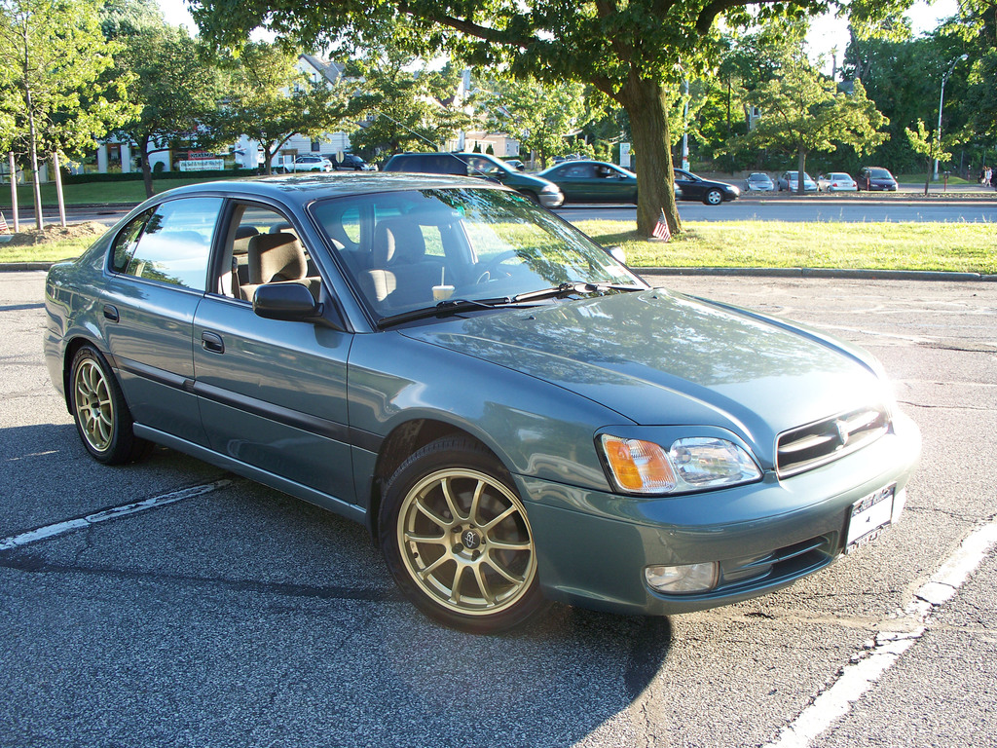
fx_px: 1037
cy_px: 374
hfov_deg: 51.4
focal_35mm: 36
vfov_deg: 39.7
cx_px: 498
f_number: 2.8
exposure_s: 1/80
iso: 64
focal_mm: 7.54
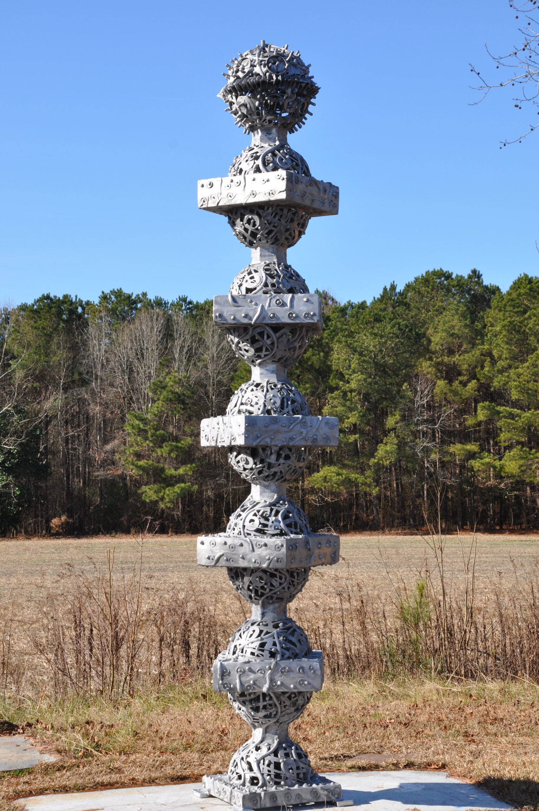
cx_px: 270
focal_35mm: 68
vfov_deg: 29.9
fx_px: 1520
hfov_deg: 20.1
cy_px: 406
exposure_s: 1/200
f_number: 11
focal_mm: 45
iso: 200
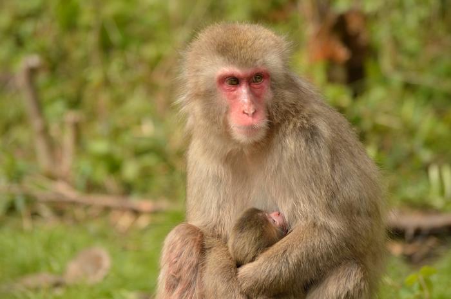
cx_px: 226
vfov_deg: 5.5
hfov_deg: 8.3
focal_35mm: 248
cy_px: 150
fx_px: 3097
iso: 100
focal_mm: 165
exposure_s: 1/200
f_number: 5.3
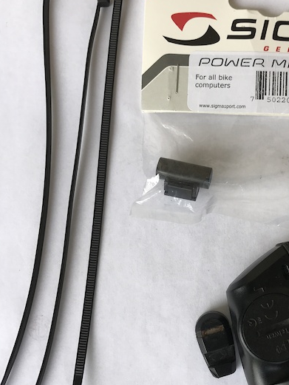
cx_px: 220
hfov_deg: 32.9
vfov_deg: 43.8
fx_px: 478
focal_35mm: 43
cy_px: 217
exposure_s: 1/279
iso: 20
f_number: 1.8
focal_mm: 3.99
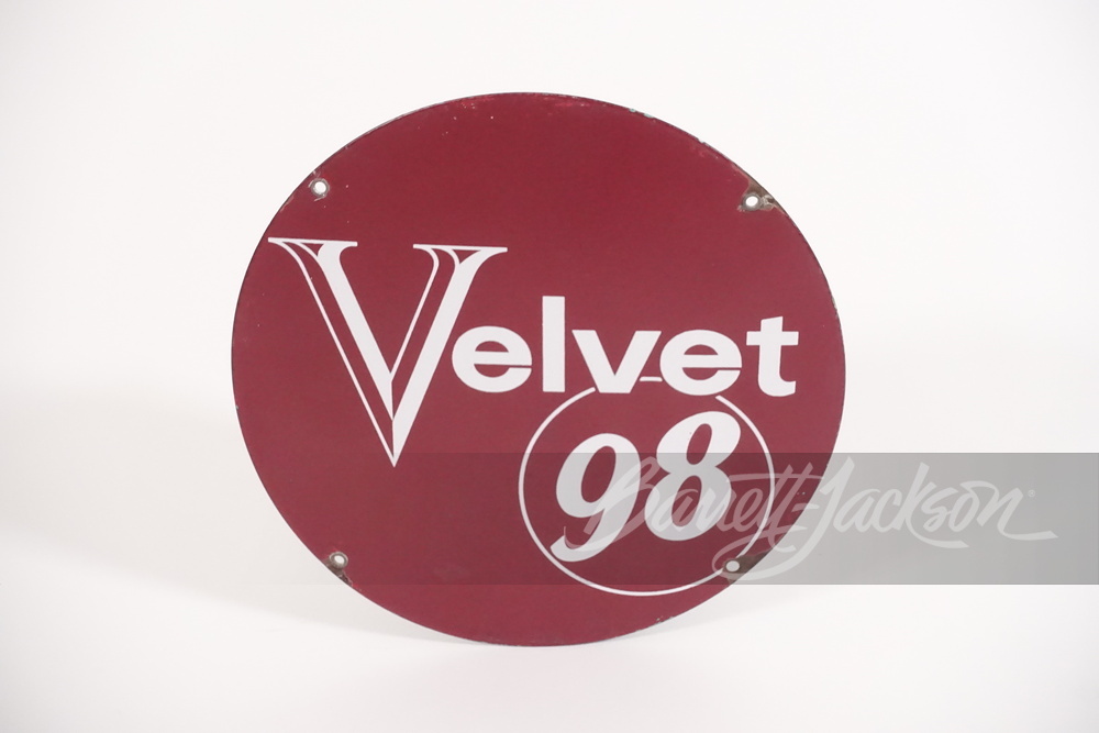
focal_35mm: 66
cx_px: 550
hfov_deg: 30.5
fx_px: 2015
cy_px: 366
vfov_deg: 20.6
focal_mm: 24.28
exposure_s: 1/80
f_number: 6.3
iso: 5000
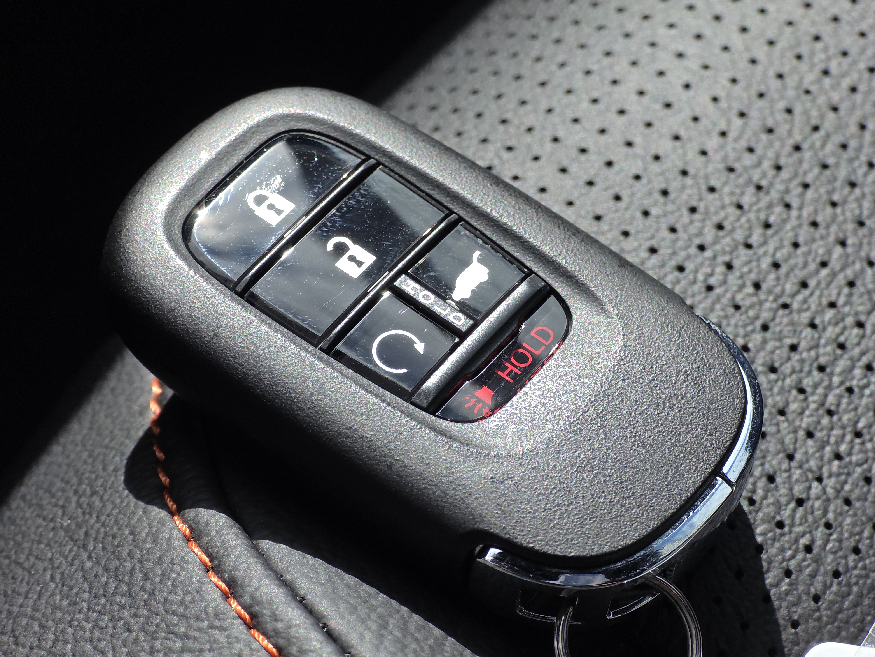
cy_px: 328
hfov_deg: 17.1
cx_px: 438
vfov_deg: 12.9
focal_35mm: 115
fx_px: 2907
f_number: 3.4
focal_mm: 18.6
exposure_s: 1/677
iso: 64
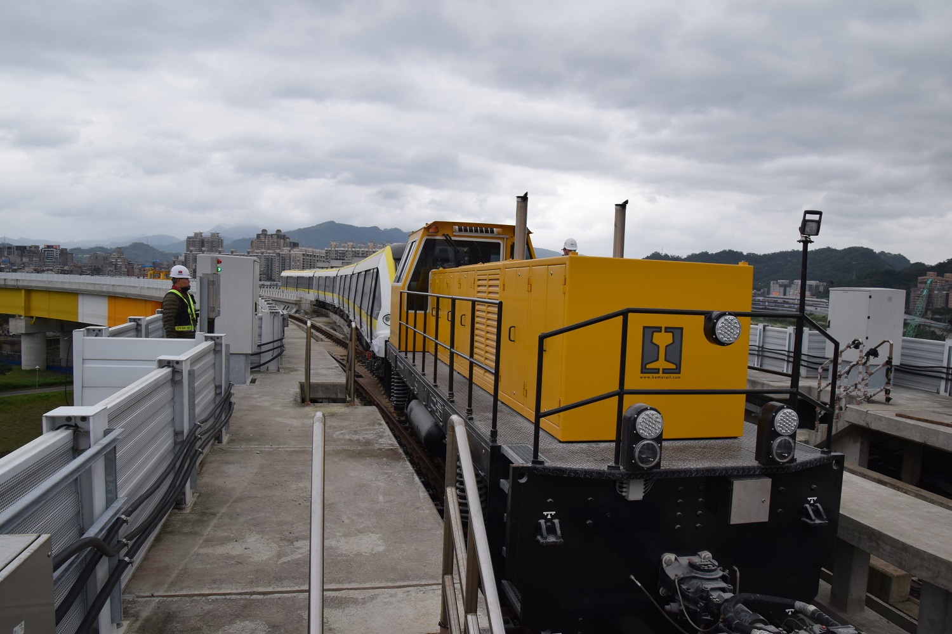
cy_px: 317
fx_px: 635
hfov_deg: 73.7
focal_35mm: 24
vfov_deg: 53.1
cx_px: 476
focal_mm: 16
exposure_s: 1/250
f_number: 8
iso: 400
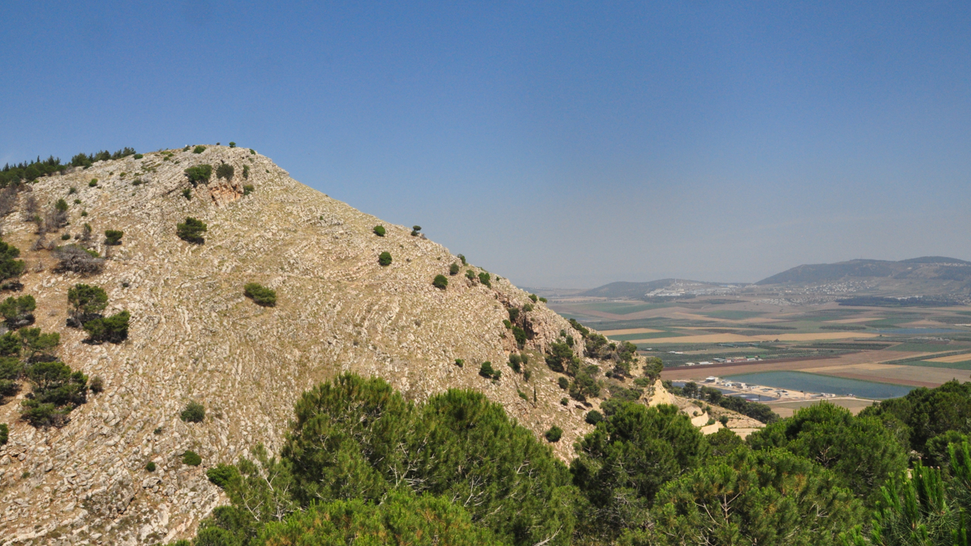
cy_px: 254
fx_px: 747
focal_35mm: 29
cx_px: 484
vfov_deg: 40.1
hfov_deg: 66.1
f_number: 13
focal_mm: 18
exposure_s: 1/1000
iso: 1000
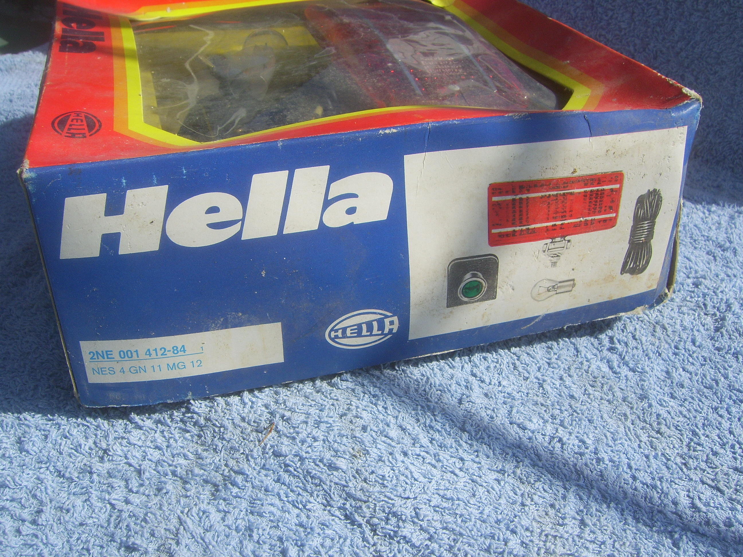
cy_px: 278
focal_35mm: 38
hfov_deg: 49.0
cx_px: 372
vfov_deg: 37.7
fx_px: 816
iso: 50
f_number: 6.4
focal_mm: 7.8
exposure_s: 1/320
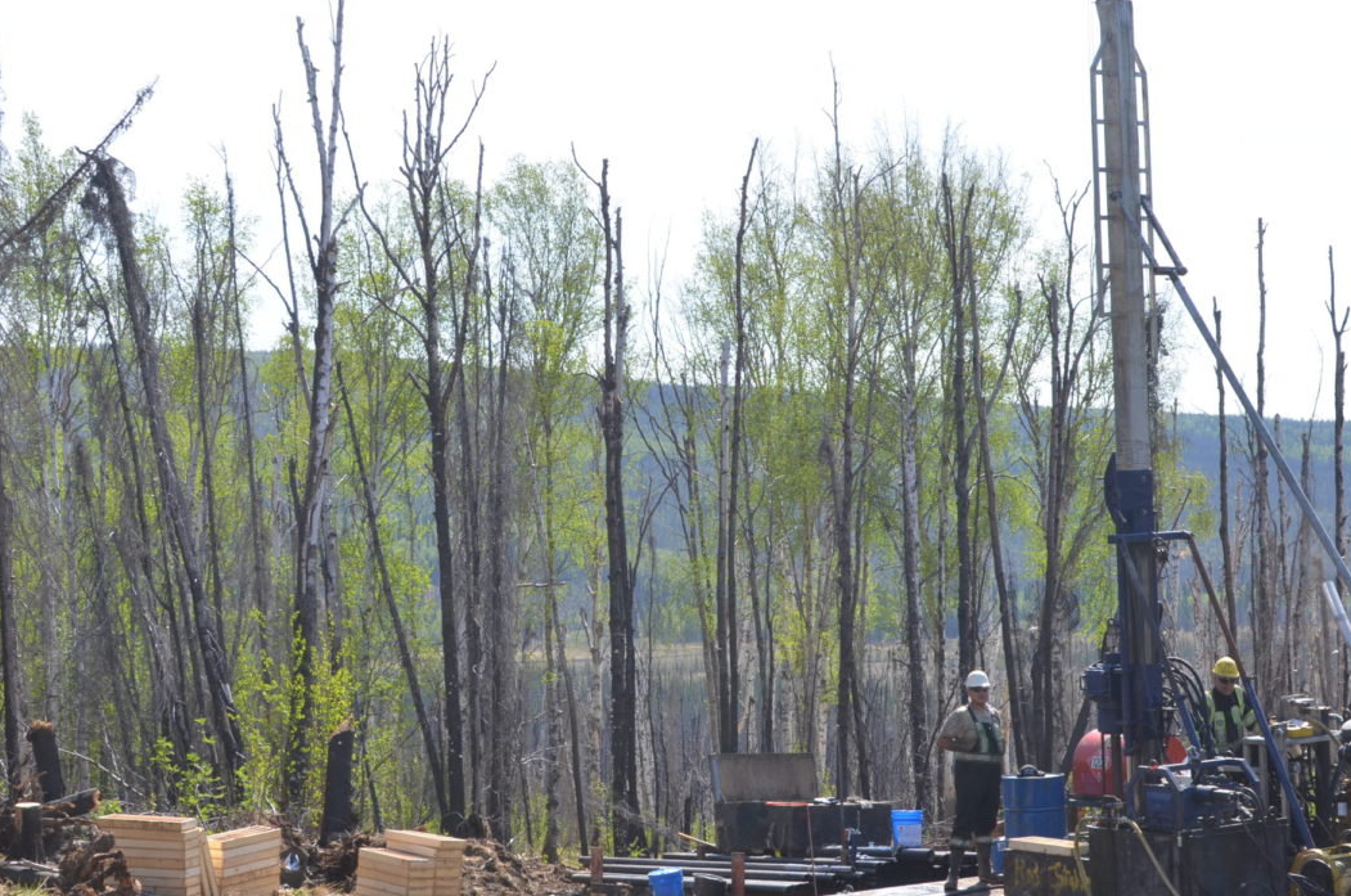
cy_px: 512
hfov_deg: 26.4
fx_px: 2875
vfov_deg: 17.7
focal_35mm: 77
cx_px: 793
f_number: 8
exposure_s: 1/250
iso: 125
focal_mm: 35
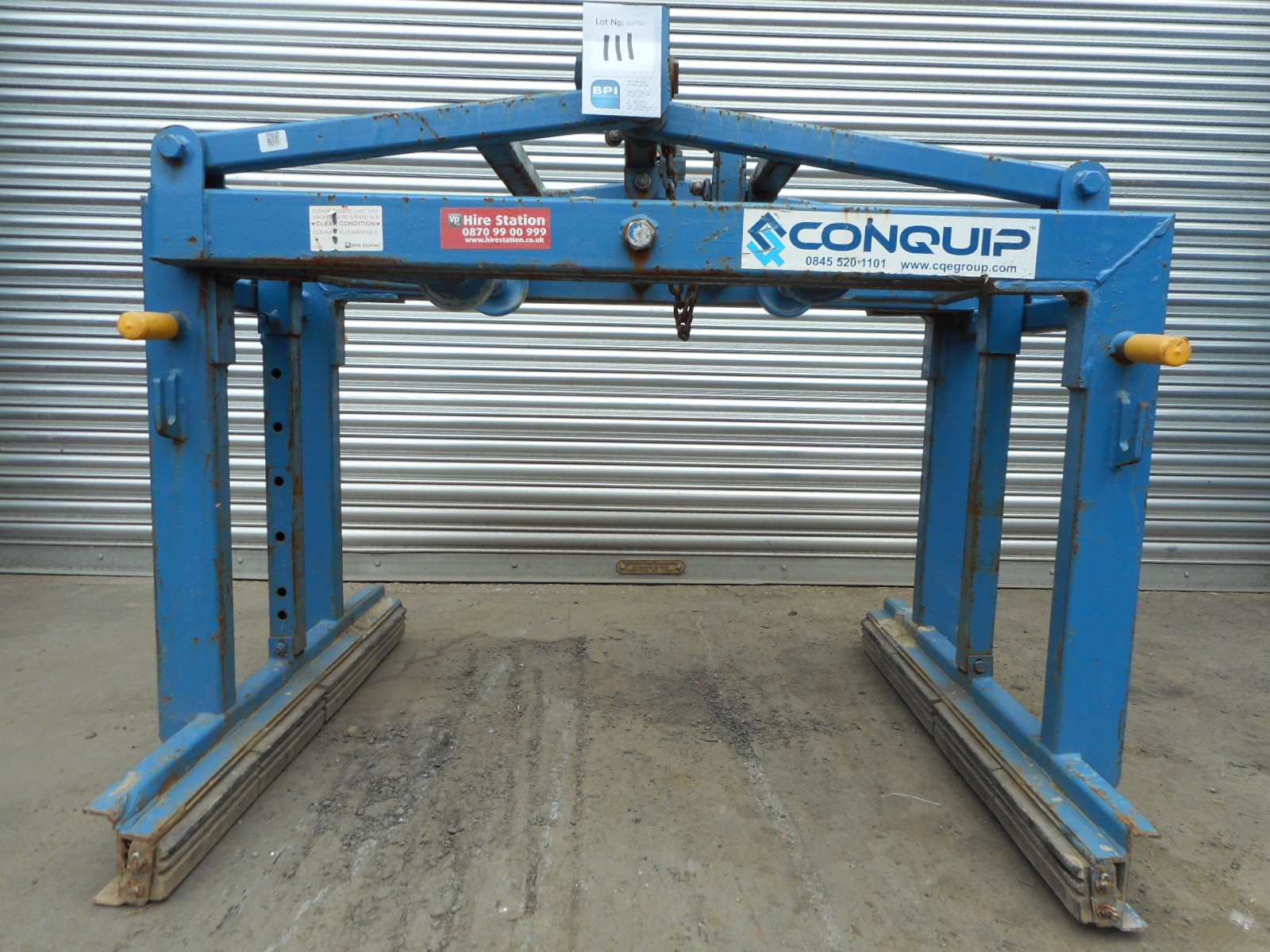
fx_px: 917
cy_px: 476
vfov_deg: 54.9
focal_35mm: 25
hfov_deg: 69.4
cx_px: 635
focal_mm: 4.5
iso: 80
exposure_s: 1/250
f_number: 3.7
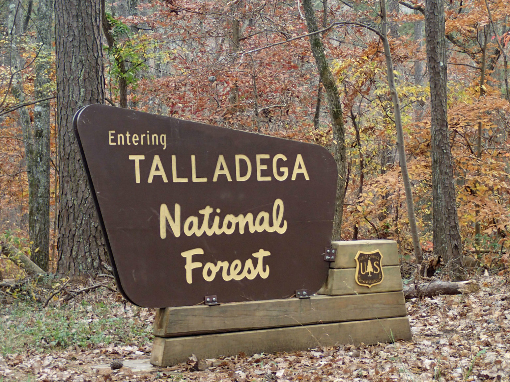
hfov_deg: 22.7
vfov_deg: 17.2
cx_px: 302
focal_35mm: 86
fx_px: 1267
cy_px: 197
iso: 200
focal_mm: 11.78
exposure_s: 1/100
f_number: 3.8
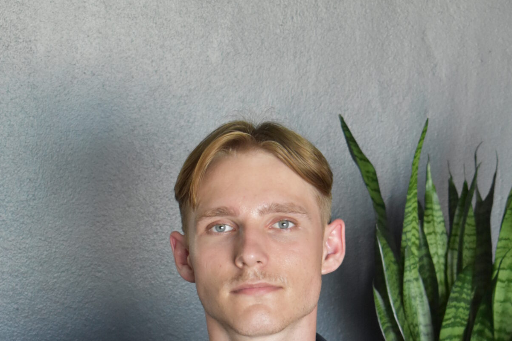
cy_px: 392
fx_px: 1707
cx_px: 262
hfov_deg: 17.1
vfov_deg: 11.2
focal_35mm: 120
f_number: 5.6
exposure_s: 1/125
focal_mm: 50
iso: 2500
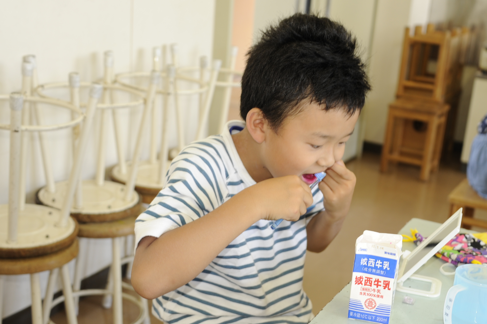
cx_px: 304
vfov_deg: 24.6
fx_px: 744
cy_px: 194
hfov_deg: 36.1
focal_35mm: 55
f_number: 4
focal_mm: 40
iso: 400
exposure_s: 1/80
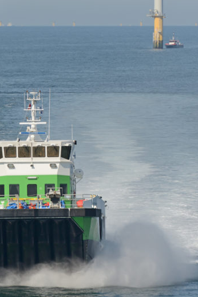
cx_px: 43
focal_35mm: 770
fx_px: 6352
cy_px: 92
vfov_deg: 2.7
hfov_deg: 1.8
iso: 400
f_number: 8
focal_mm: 390
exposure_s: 1/2000
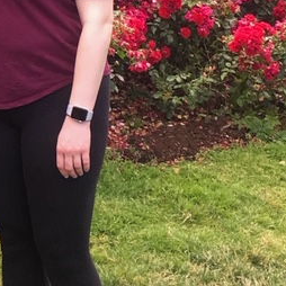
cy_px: -56
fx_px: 1206
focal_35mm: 129
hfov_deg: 13.0
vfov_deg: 13.2
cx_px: -104
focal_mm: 4.15
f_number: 2.2
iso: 40
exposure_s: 1/120
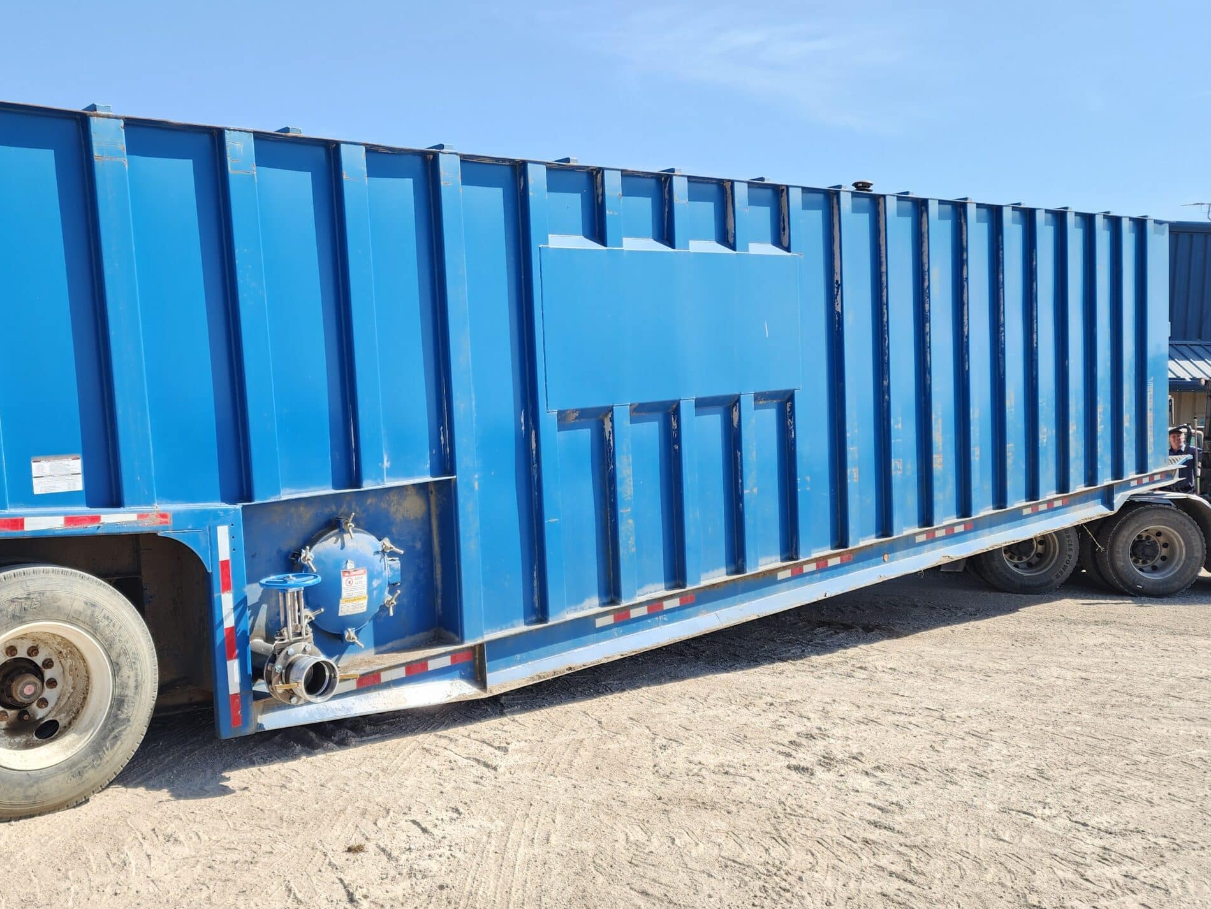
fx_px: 1085
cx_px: 433
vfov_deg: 45.4
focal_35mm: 31
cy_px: 478
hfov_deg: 57.4
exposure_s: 1/562
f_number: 1.8
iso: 12
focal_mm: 6.4
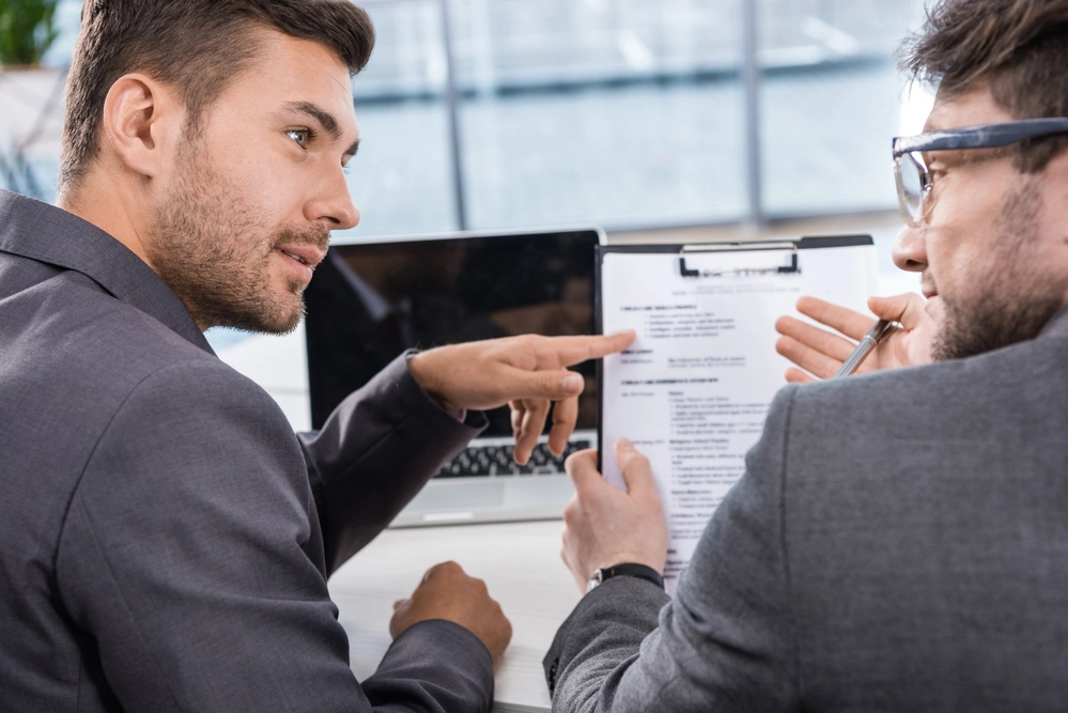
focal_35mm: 62
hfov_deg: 32.4
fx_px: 1840
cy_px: 356
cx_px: 534
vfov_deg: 21.9
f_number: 4.5
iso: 500
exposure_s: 1/160
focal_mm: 62
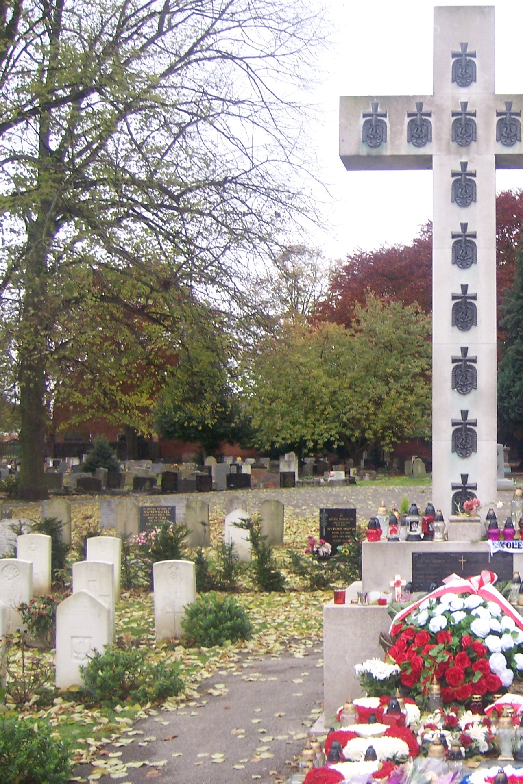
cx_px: 482
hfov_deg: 26.0
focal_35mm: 50
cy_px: 392
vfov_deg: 39.6
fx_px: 1089
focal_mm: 6.2
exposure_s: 1/100
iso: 125
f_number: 2.8
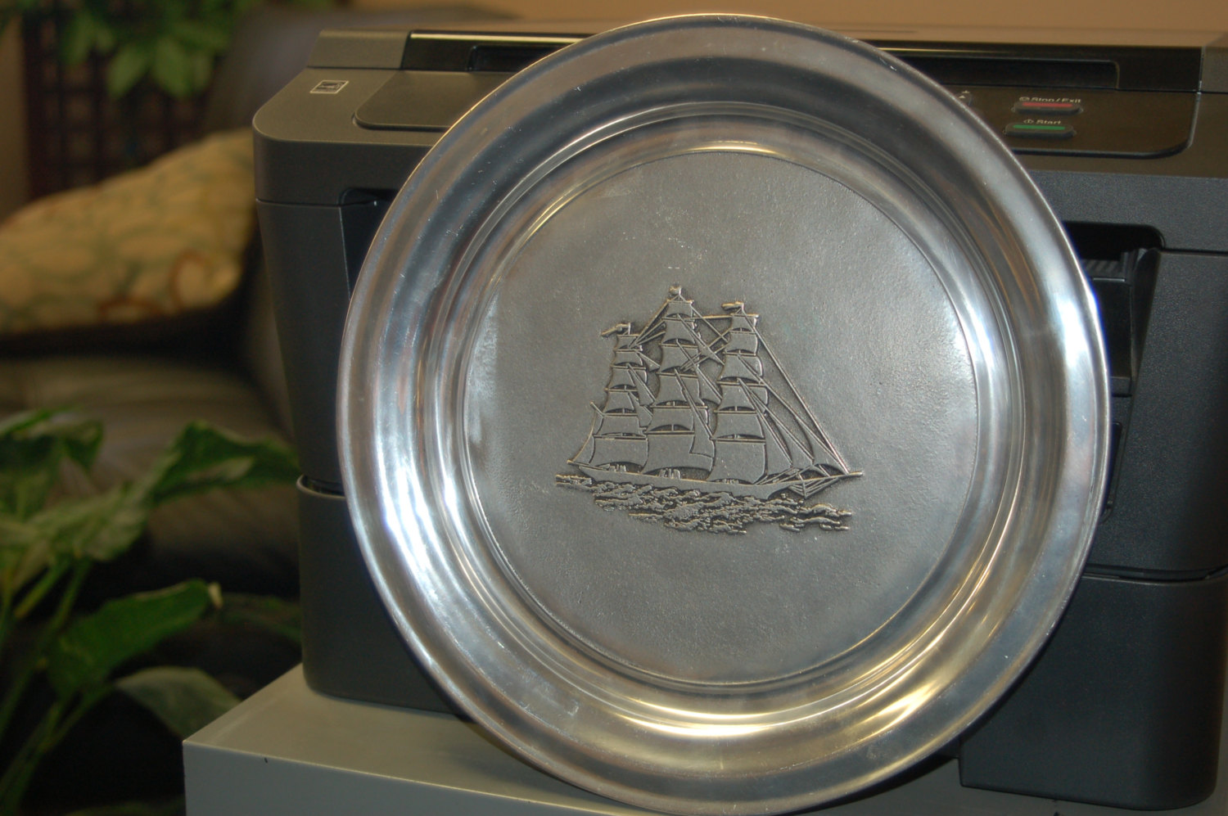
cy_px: 408
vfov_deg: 25.0
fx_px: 1840
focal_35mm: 54
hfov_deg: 36.9
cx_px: 614
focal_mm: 36
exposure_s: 1/60
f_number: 4.2
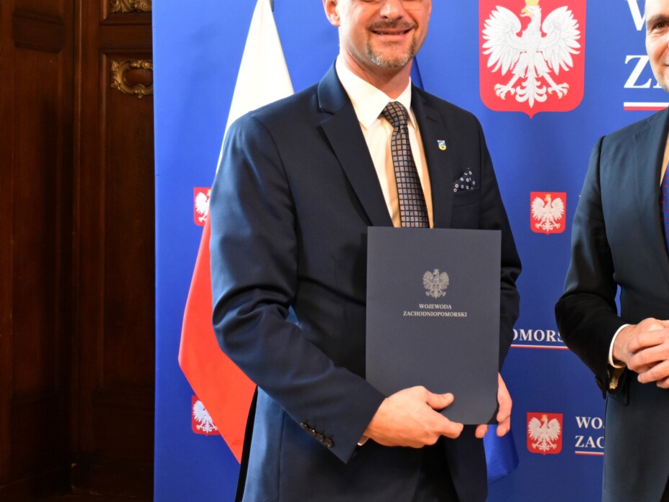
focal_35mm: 78
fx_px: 1504
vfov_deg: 18.9
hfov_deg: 24.8
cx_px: 514
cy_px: 216
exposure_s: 1/50
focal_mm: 31
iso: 1800
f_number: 5.6
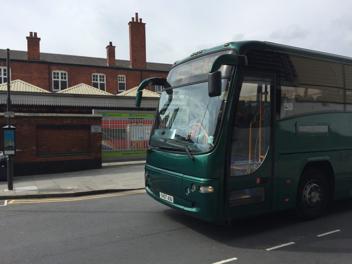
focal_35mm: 29
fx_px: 295
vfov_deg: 48.2
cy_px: 132
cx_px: 176
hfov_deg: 61.7
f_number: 2.2
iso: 32
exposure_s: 1/2825
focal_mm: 4.15
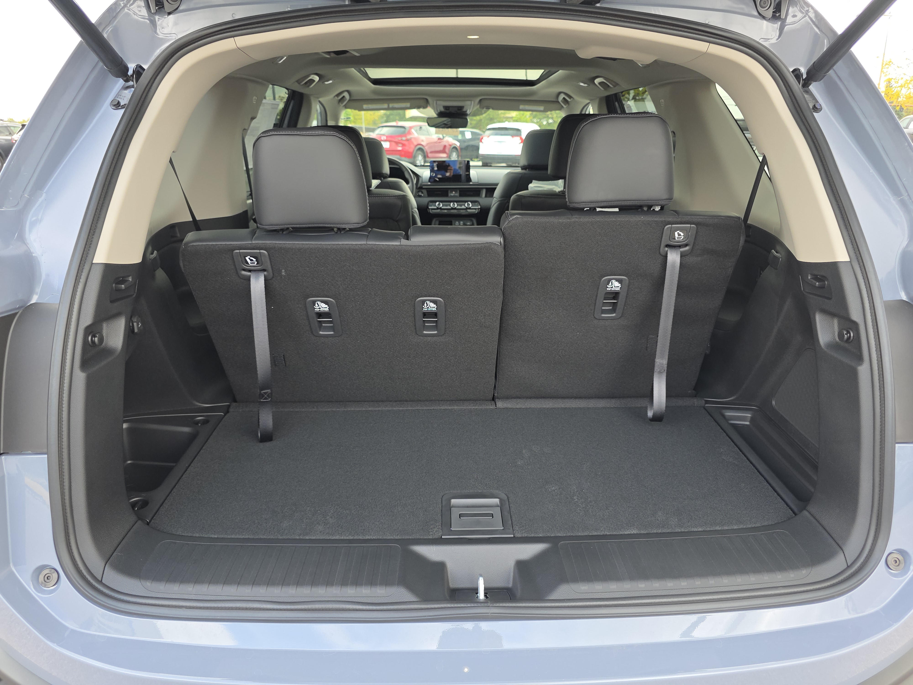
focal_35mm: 23
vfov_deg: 58.9
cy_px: 342
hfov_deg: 73.9
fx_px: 607
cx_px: 456
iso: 50
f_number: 1.7
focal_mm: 6.3
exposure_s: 1/180
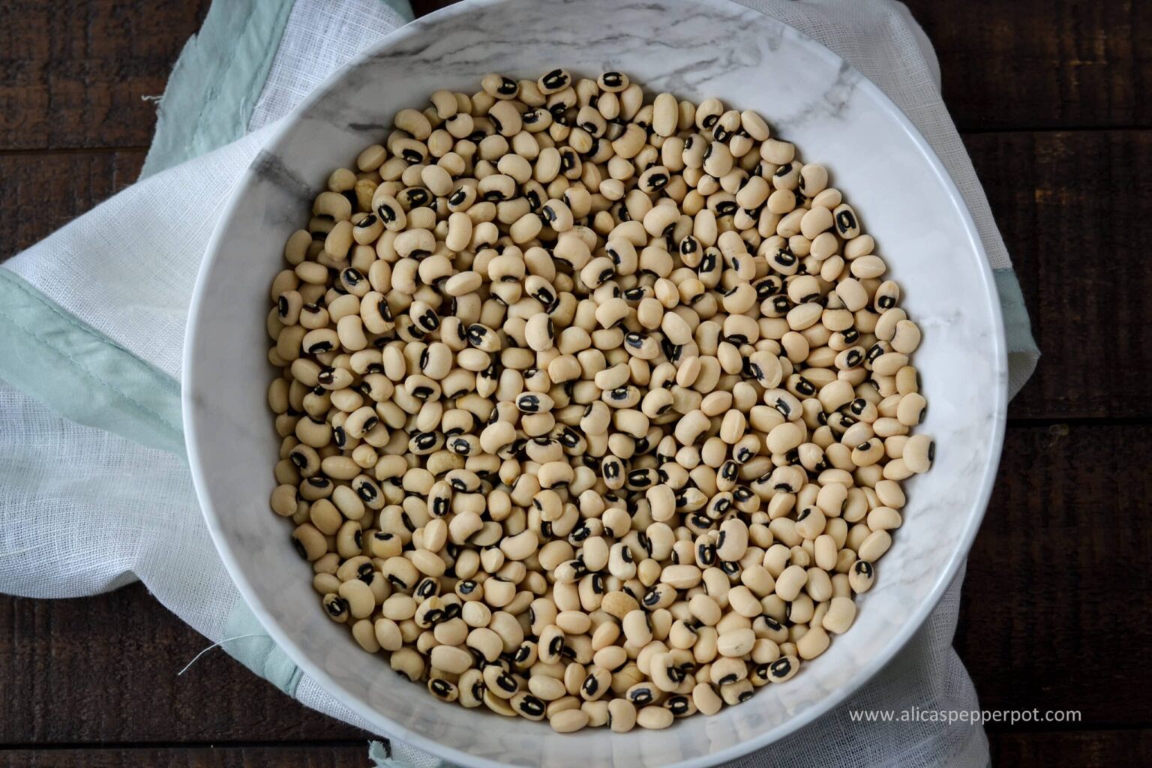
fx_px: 2400
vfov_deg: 18.2
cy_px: 384
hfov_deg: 27.0
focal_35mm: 75
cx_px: 576
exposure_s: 1/80
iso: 400
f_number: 4.5
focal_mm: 50
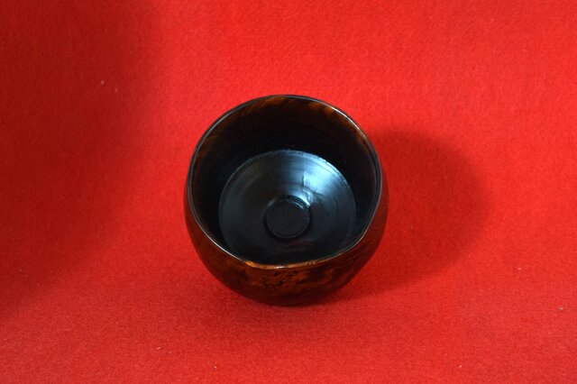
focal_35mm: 82
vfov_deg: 16.5
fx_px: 1322
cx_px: 288
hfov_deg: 24.6
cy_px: 192
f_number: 5.6
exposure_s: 1/60
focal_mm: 55
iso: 1400
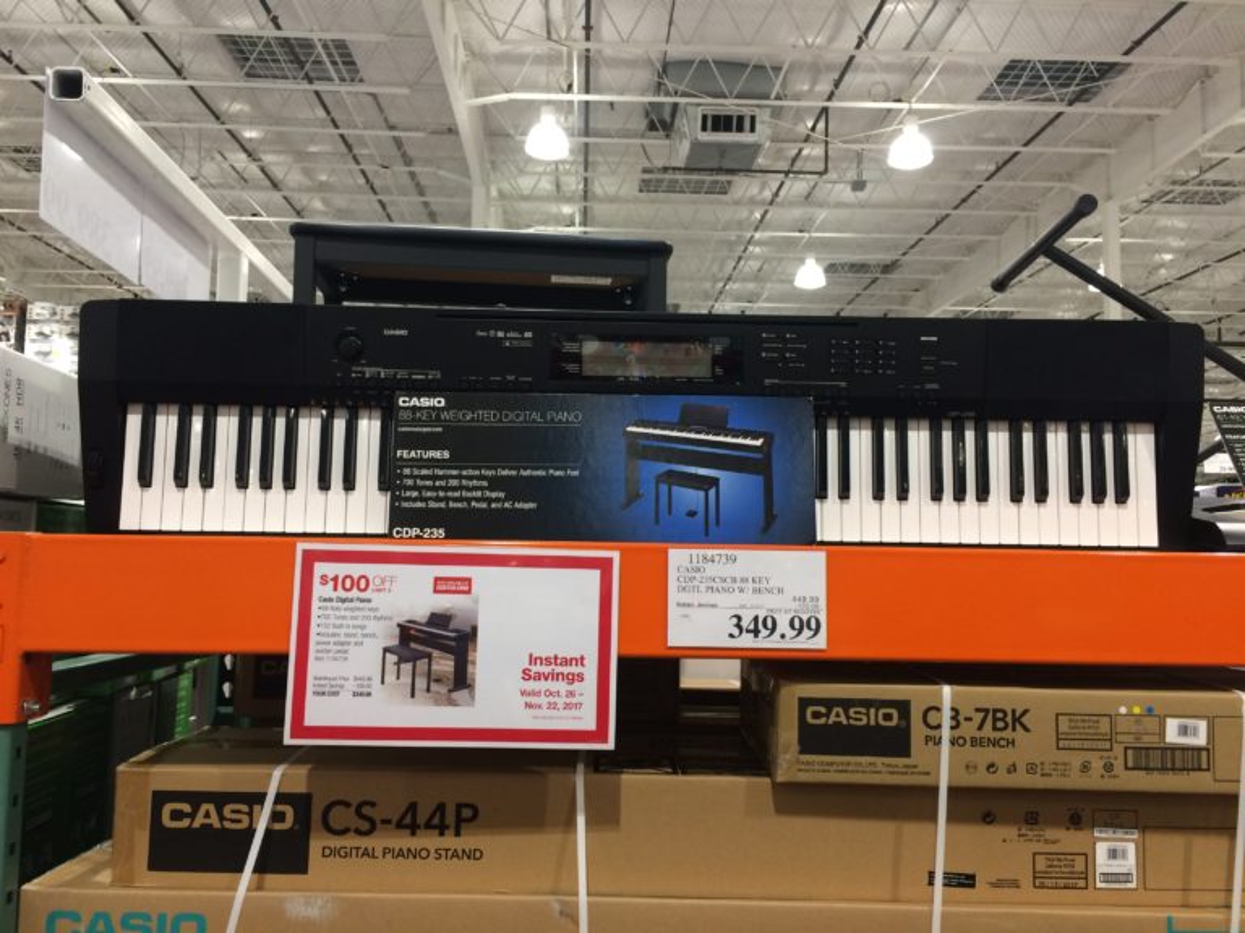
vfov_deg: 48.2
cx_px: 622
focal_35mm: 29
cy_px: 466
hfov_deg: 61.7
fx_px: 1043
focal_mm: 4.15
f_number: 2.2
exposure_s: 1/33
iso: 125
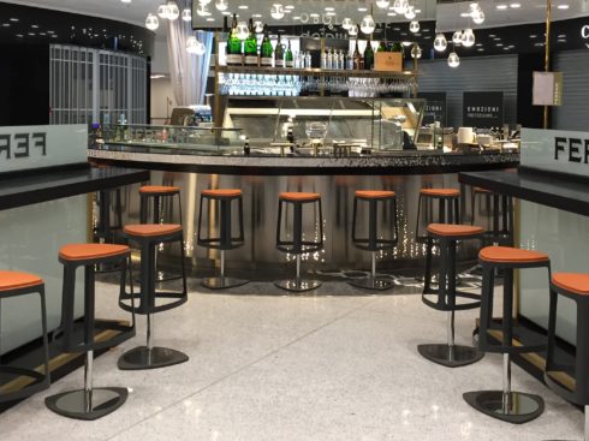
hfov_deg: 42.1
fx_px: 765
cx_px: 313
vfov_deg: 31.8
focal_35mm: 45
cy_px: 131
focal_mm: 4.15
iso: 50
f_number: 2.2
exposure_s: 1/30
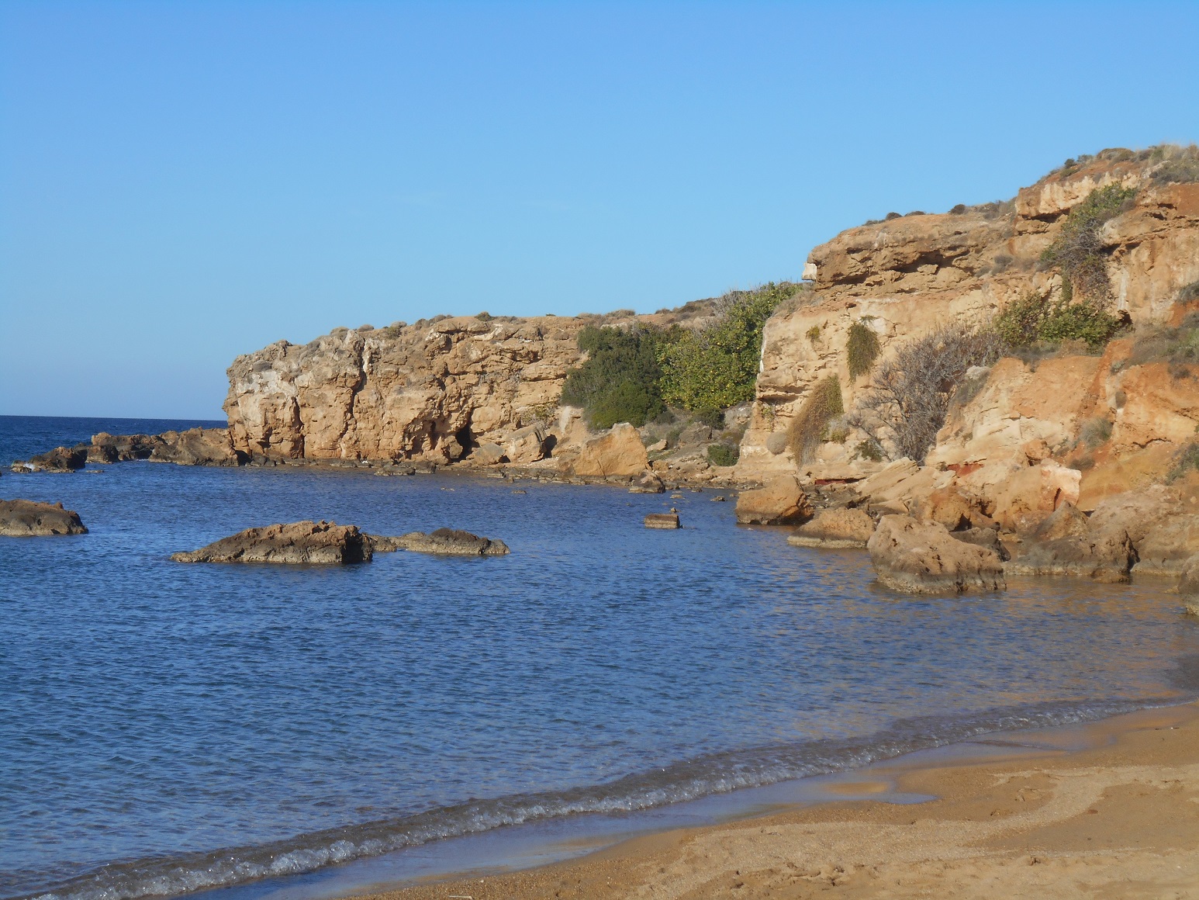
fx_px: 2633
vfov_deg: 19.4
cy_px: 450
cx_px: 600
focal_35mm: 76
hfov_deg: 25.7
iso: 80
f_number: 5.8
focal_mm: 13.5
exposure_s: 1/640
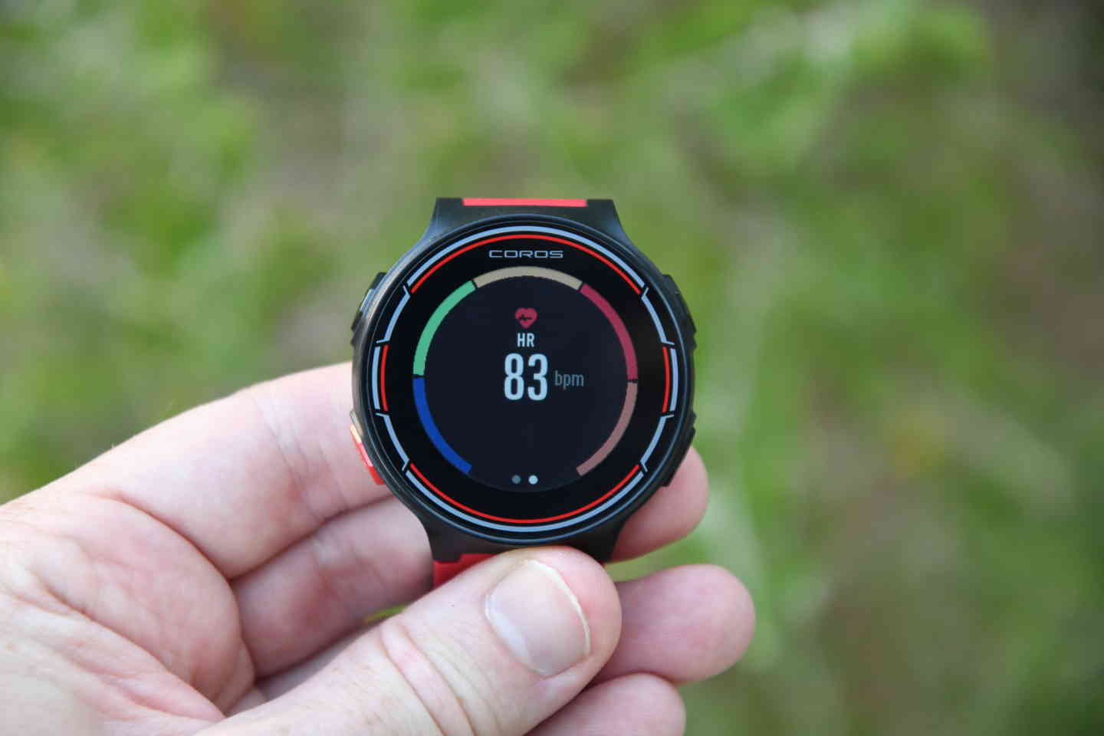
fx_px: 3680
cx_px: 552
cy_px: 368
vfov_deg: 11.4
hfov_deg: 17.1
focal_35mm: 120
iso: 900
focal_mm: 80
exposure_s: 1/125
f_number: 4
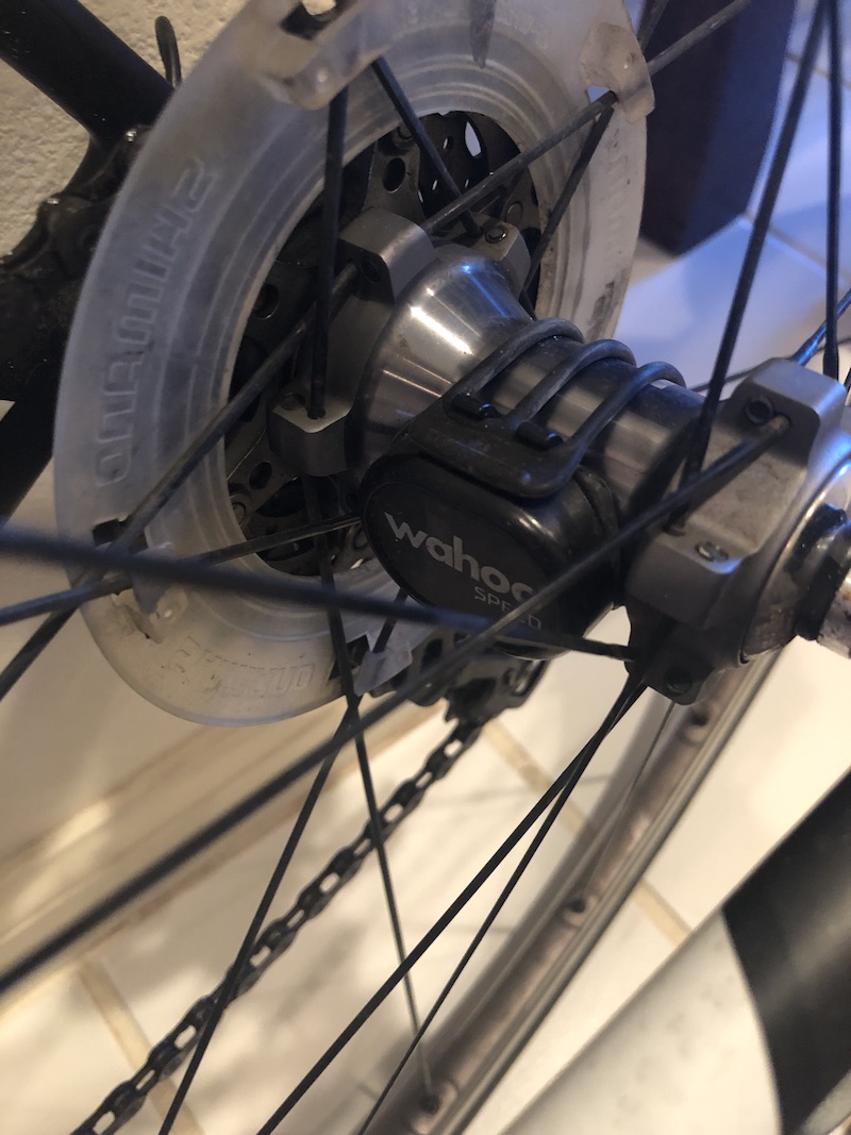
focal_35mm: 28
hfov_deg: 49.7
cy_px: 568
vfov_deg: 63.4
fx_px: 918
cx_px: 426
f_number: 1.8
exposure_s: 1/11
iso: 100
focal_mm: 3.99
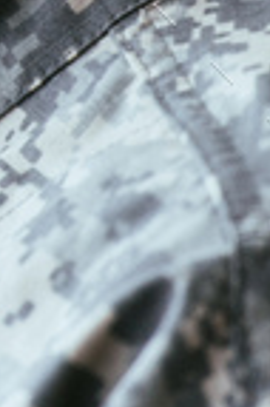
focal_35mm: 1238
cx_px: -389
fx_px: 13960
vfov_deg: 1.7
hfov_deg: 1.1
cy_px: -122
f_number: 2.8
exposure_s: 1/200
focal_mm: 200
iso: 500
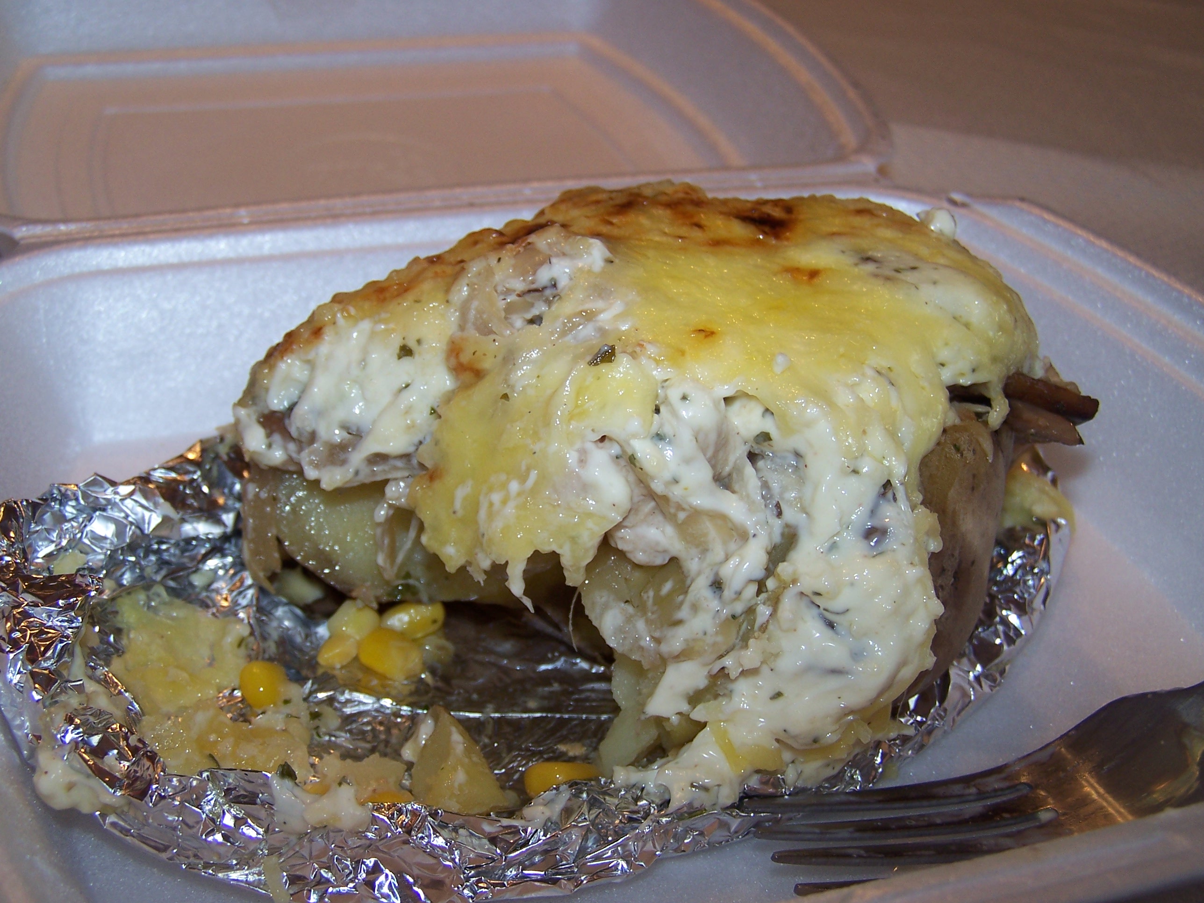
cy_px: 452
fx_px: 1496
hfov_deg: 43.9
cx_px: 602
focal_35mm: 43
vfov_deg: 33.6
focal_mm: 7.1
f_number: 2.9
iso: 80
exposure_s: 1/60
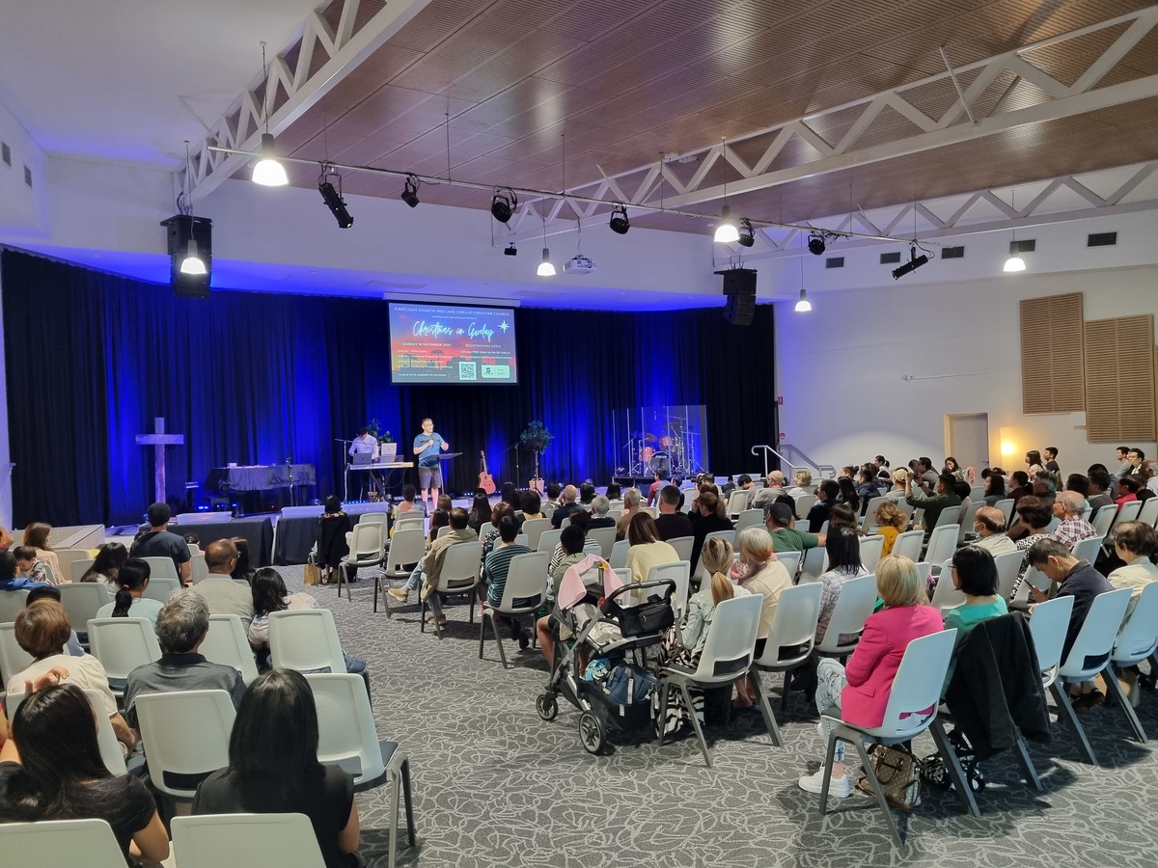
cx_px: 579
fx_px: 870
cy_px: 434
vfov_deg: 53.1
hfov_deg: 67.3
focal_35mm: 26
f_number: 1.8
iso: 500
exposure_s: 1/50
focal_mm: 5.4
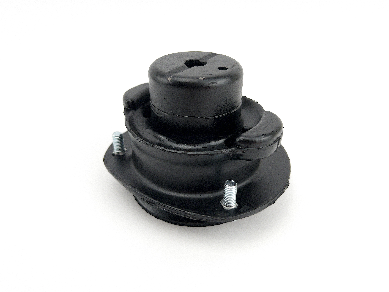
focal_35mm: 26
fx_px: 292
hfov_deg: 67.3
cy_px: 146
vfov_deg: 53.1
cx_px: 194
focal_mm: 5.7
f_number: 1.5
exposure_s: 1/2045
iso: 100
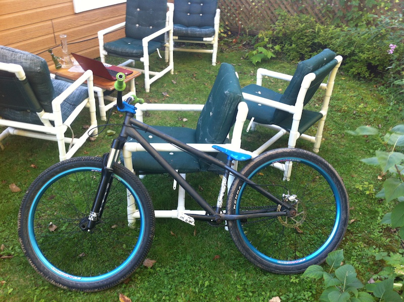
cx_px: 202
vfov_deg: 40.6
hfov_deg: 52.7
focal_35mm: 35
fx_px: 408
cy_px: 151
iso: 80
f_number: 2.8
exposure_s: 1/20
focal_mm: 3.85
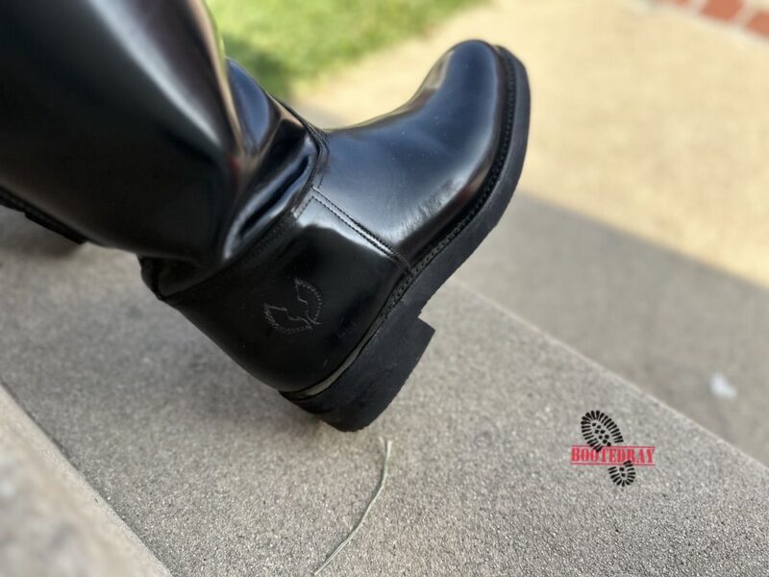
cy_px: 288
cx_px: 384
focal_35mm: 24
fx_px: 533
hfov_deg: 71.6
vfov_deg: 56.8
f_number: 1.78
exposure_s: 1/962
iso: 80
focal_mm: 6.86
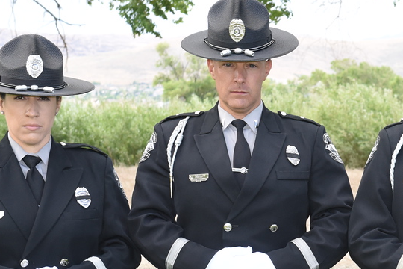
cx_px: 468
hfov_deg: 11.7
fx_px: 1925
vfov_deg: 8.0
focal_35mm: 172
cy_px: 217
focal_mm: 58
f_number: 8
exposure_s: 1/250
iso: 1250
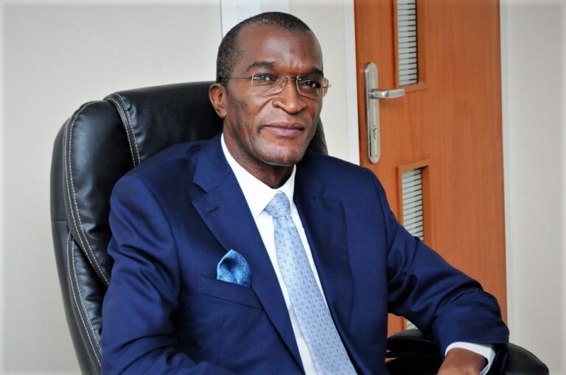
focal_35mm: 72
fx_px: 1130
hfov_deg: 28.1
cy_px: 188
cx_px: 283
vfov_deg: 18.9
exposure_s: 1/250
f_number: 5.6
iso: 1000
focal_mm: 48
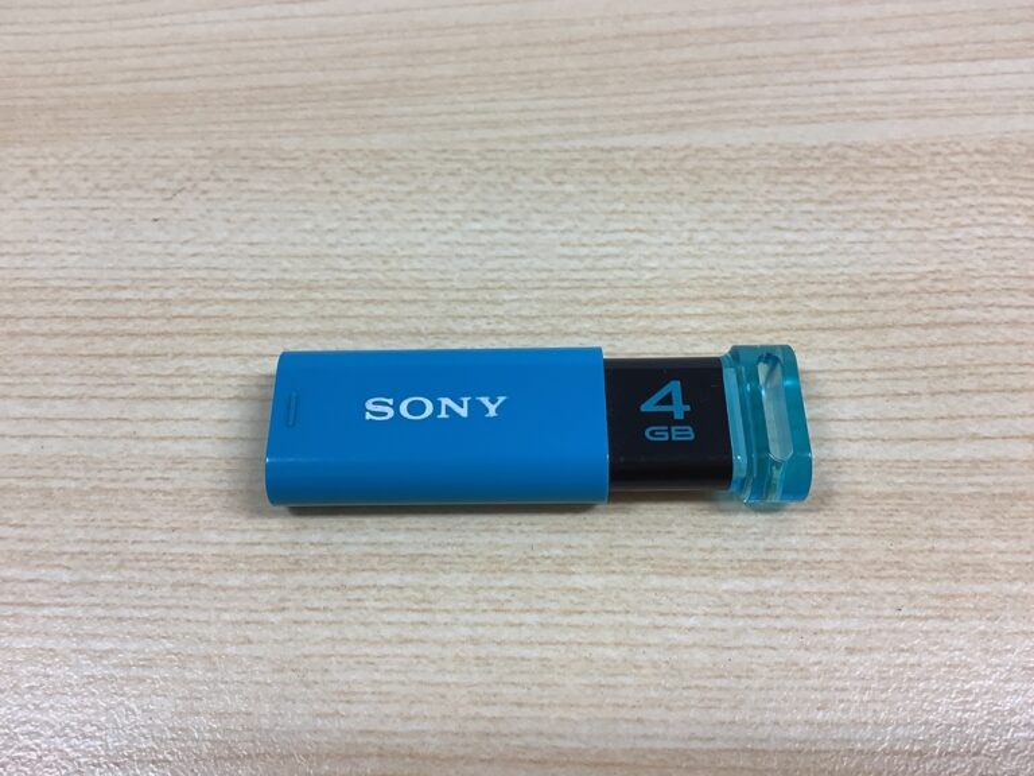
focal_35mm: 31
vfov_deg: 45.4
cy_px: 388
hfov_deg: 58.4
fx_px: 926
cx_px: 517
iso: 64
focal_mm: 3.3
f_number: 2.4
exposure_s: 1/50
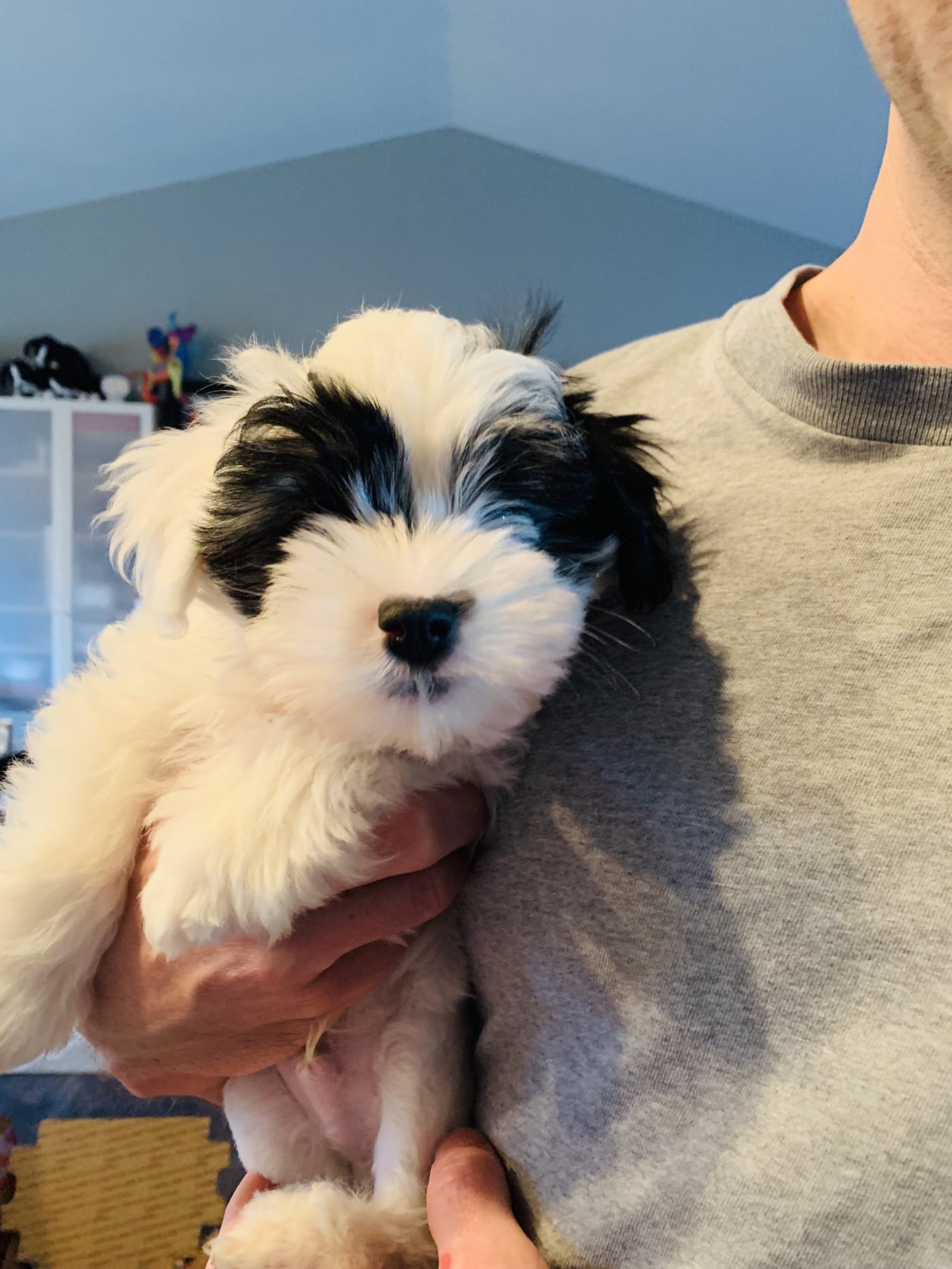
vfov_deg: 67.3
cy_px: 634
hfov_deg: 53.1
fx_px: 954
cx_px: 476
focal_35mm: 26
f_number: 1.8
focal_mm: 4.25
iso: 500
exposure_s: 1/30
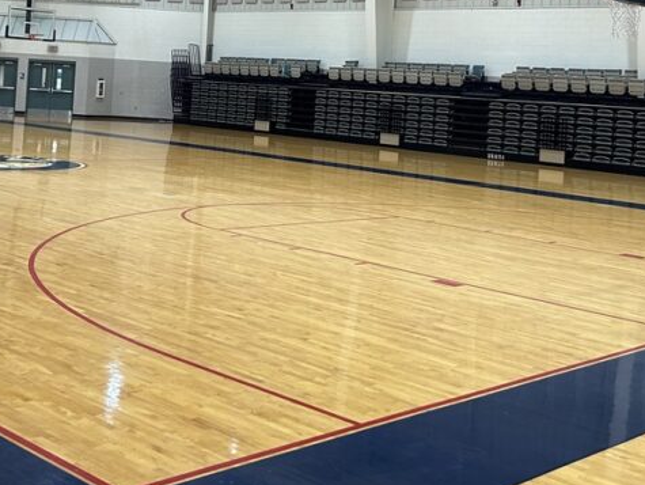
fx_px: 1044
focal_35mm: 56
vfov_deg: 25.4
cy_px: 57
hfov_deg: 34.1
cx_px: 239
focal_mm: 5.7
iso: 125
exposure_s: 1/83
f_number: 1.5
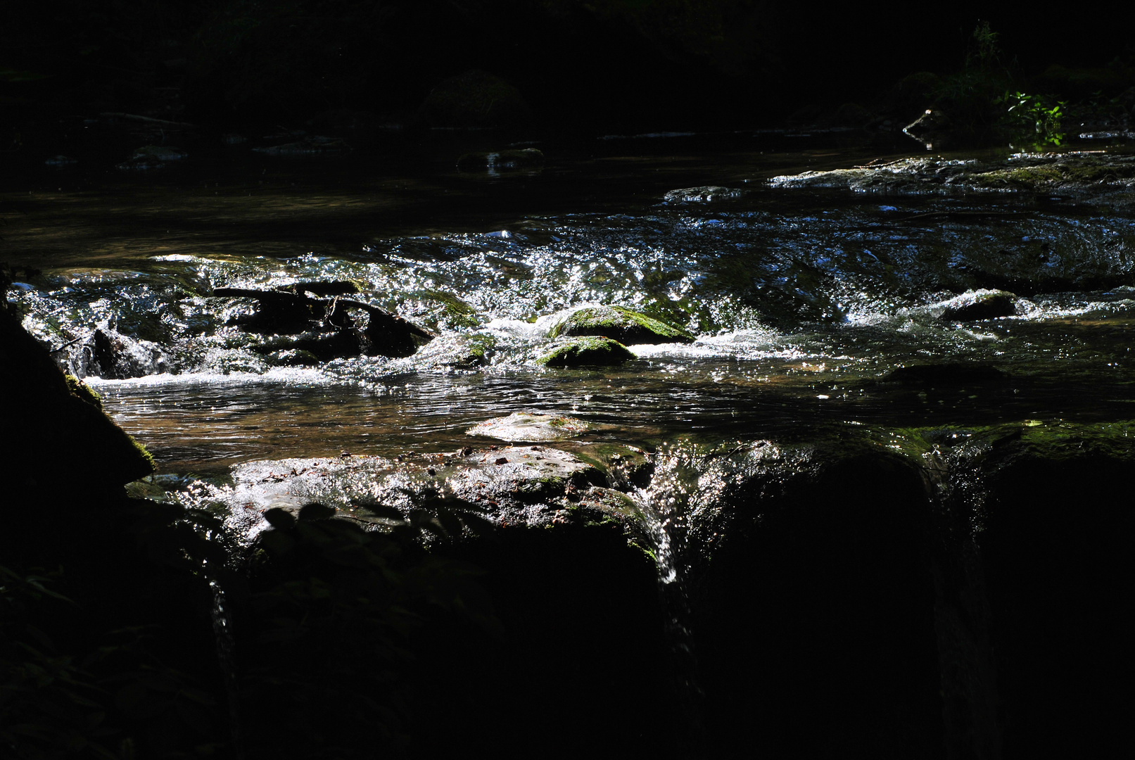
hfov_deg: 11.8
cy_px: 380
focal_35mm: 174
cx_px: 568
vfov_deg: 7.9
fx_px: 5493
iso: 180
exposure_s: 1/250
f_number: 10
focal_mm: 116
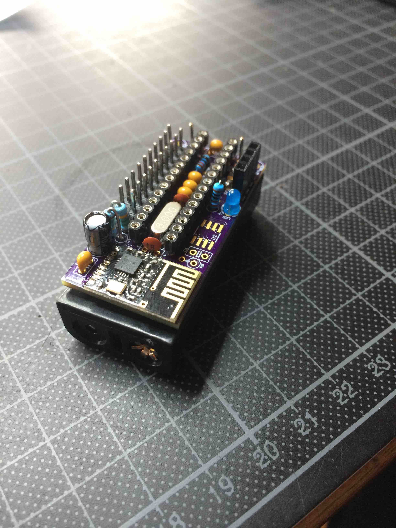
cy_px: 264
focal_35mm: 29
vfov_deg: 61.7
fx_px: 442
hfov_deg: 48.2
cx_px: 198
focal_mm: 4.15
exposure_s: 1/33
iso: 80
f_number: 2.2
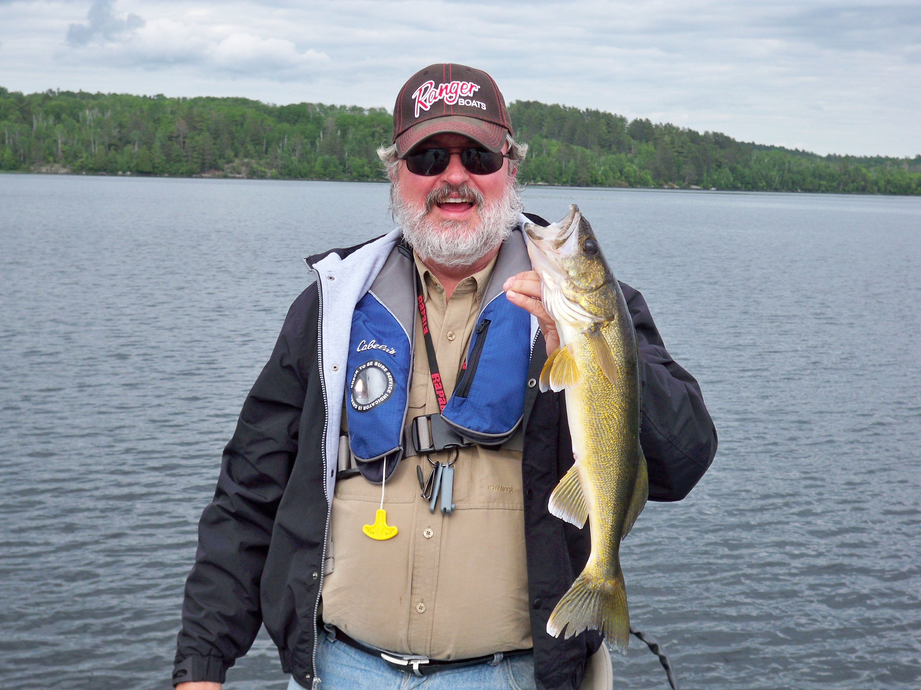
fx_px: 1809
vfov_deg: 21.6
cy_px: 345
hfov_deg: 28.6
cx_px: 460
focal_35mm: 68
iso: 80
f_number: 4.5
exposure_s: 1/320
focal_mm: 12.1
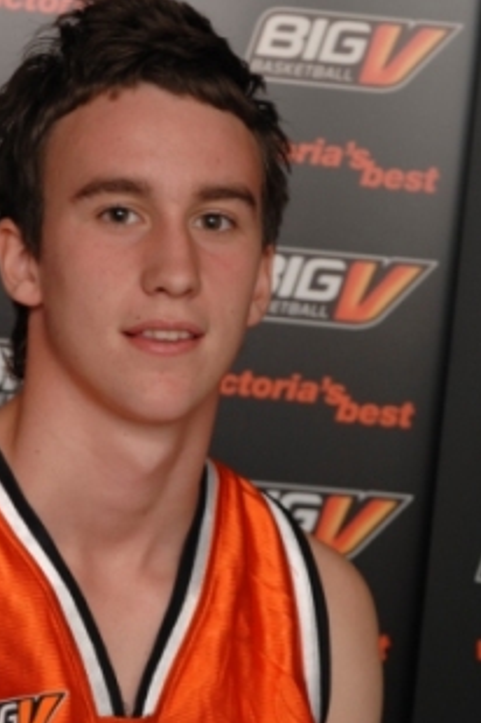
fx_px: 3013
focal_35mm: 150
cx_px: 117
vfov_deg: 13.7
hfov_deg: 9.1
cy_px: 413
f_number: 7.1
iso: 400
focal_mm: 62
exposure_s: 1/125
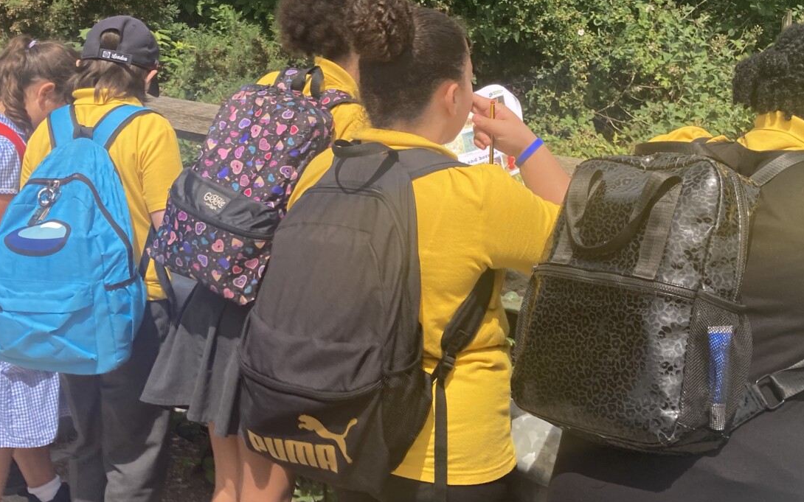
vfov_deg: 26.0
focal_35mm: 49
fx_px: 1074
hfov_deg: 41.0
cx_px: 457
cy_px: 128
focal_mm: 3.99
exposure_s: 1/1215
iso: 20
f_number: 1.8
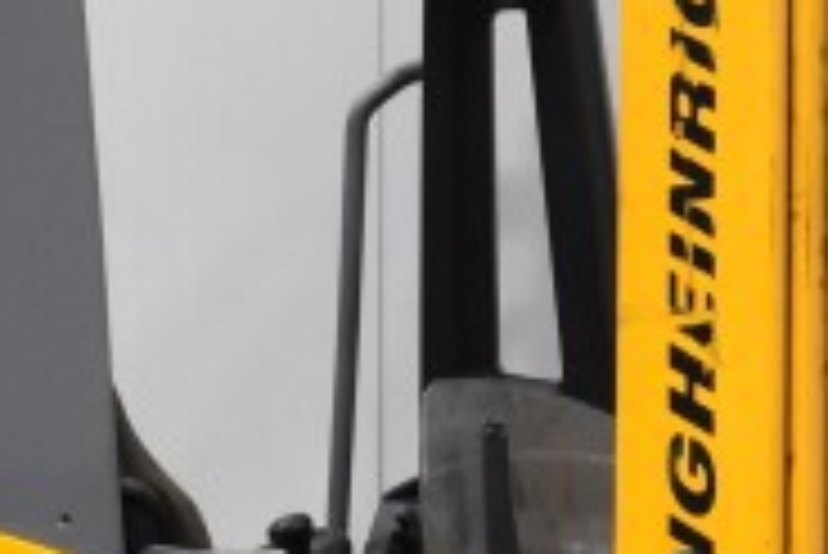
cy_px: 180
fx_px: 4949
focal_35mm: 215
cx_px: 1089
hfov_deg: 9.4
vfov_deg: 6.4
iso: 1600
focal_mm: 22
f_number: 6.3
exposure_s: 1/50
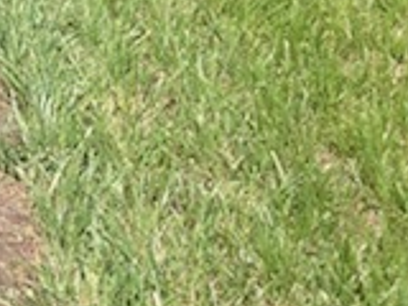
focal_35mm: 165
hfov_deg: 10.7
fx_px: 1945
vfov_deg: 8.9
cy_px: -71
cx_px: -472
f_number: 2.4
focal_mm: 4.12
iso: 50
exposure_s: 1/1106
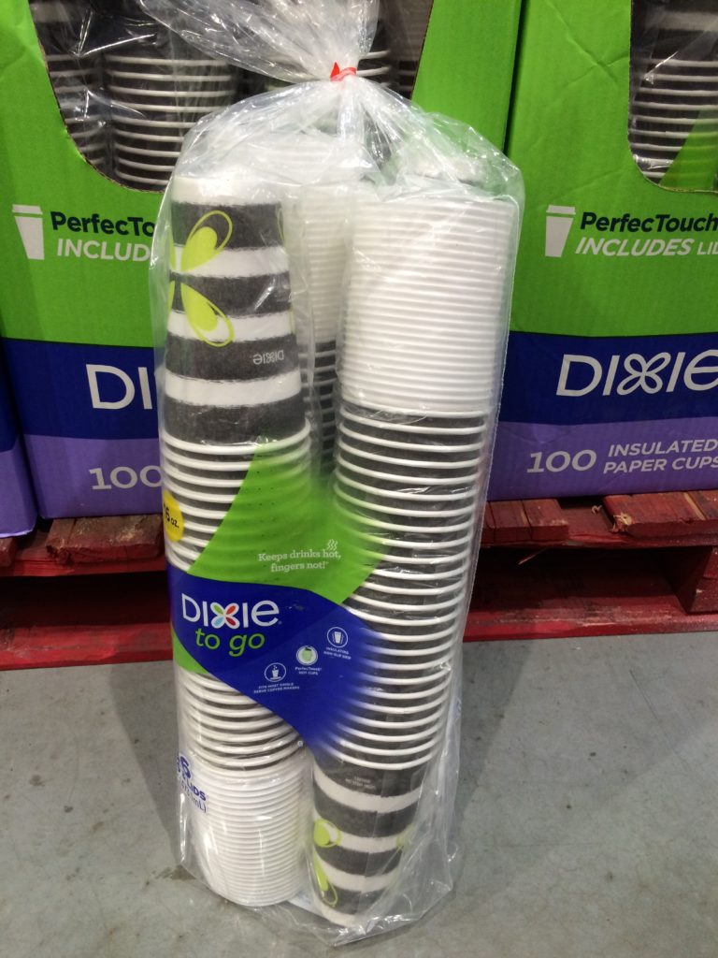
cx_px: 359
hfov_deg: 48.2
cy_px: 479
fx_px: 802
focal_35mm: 29
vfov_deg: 61.7
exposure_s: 1/33
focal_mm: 4.15
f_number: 2.2
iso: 80
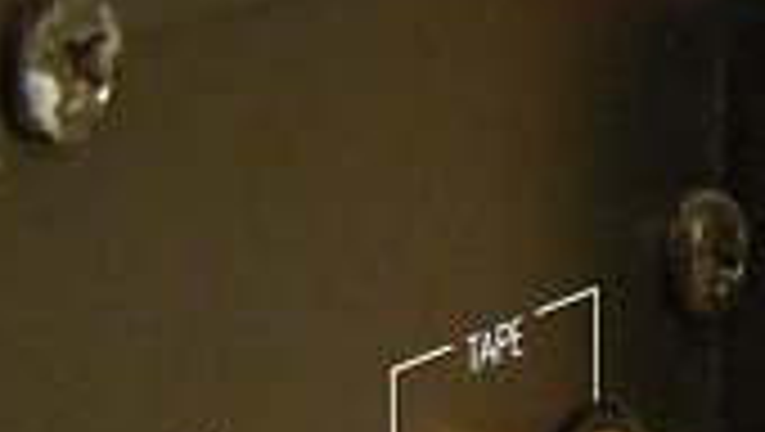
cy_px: 706
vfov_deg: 5.2
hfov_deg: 9.2
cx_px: 713
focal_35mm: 232
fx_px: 4711
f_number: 2.8
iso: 200
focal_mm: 7.6
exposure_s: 1/6
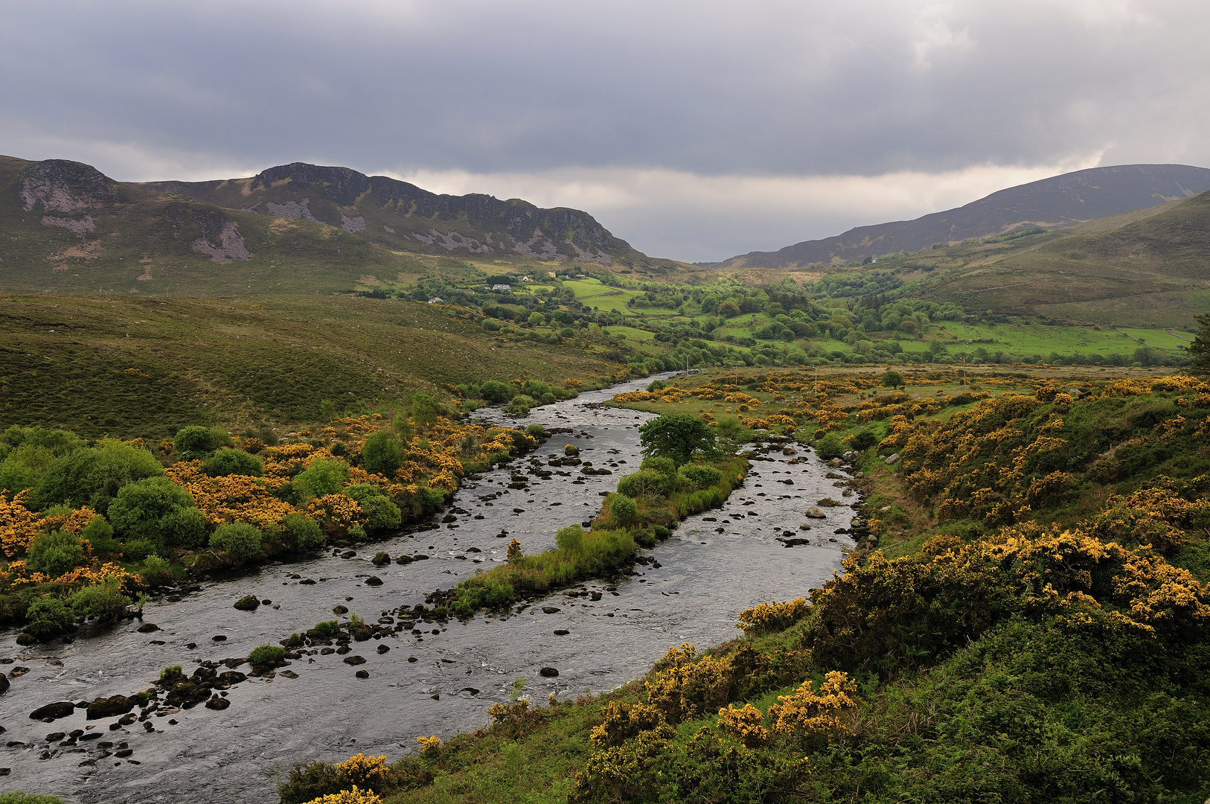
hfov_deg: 62.0
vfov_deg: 43.5
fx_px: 1007
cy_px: 402
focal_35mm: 30
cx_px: 605
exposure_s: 1/250
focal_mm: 20
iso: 200
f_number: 8
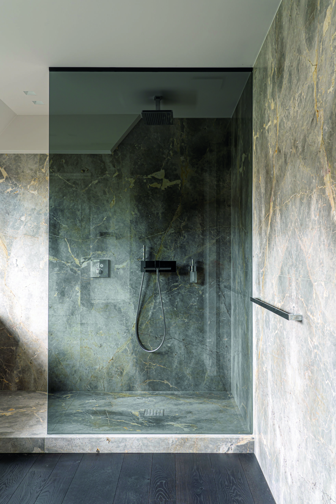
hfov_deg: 45.0
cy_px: 252
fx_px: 406
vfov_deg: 63.7
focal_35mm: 29
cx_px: 168
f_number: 13
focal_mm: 29
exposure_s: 1
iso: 100
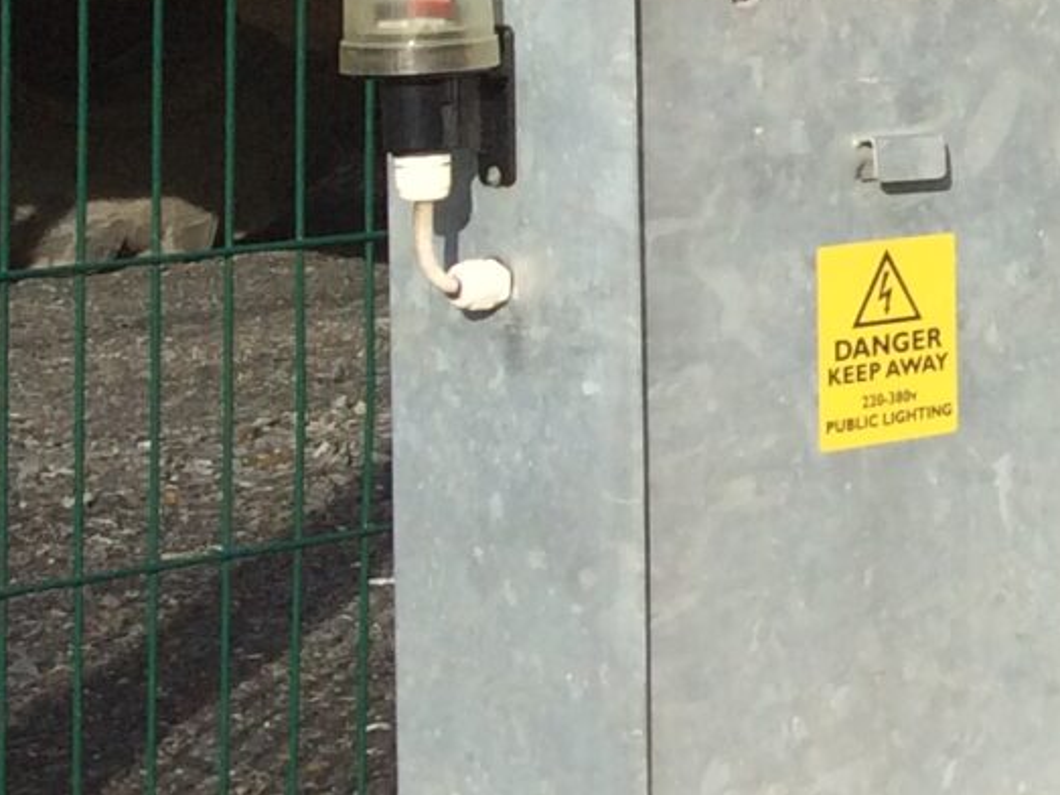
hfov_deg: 11.6
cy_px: -112
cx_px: 2507
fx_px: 4347
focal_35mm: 142
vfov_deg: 10.3
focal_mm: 4.15
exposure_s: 1/2053
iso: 32
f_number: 2.2
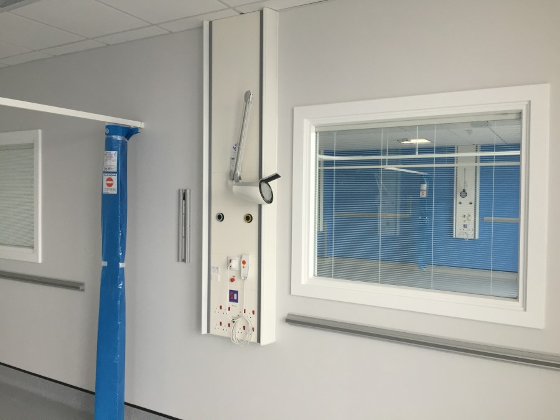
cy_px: 210
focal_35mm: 29
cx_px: 280
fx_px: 469
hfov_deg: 61.7
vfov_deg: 48.2
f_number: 2.2
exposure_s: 1/33
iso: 40
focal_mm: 4.15
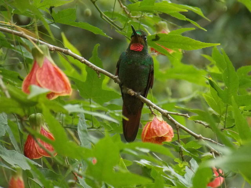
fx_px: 2596
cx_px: 126
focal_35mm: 358
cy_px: 94
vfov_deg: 4.2
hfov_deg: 5.5
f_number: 5.9
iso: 400
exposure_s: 1/160
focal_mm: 63.7
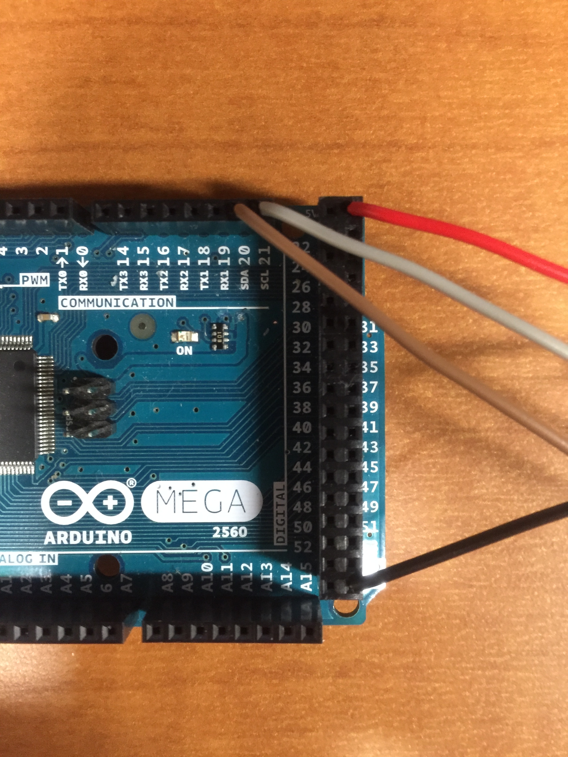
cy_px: 378
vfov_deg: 61.7
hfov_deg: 48.2
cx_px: 284
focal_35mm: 29
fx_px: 634
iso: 320
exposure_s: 1/15
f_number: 2.2
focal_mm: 4.15
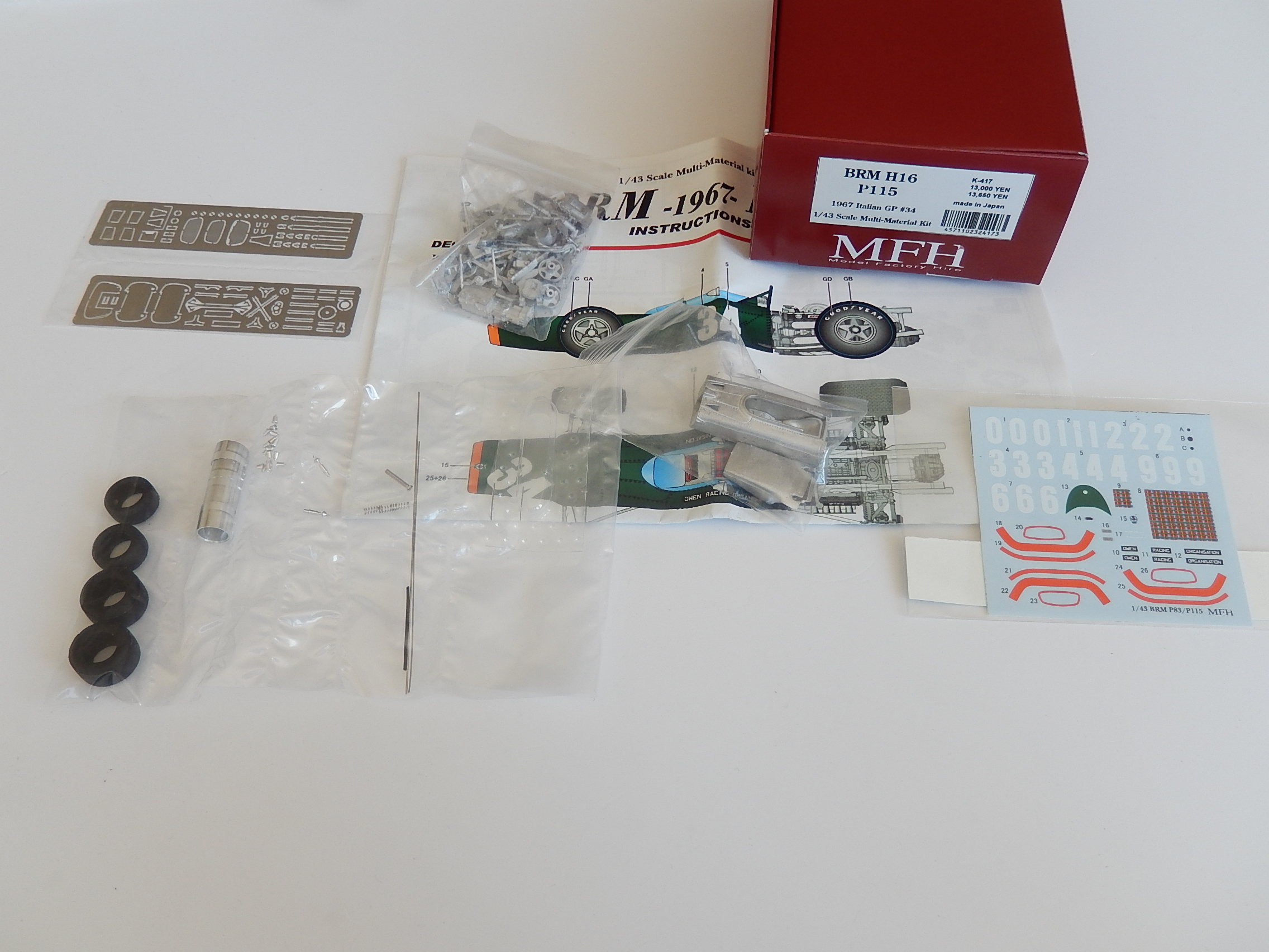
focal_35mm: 32
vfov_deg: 44.2
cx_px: 634
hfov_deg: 56.8
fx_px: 1173
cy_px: 476
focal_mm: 5.7
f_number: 3.8
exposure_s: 1/50
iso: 125
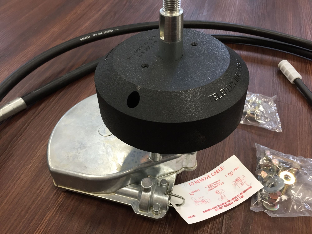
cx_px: 156
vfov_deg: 48.2
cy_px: 117
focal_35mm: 29
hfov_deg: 61.7
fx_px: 261
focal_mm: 4.15
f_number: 2.2
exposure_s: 1/33
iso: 50
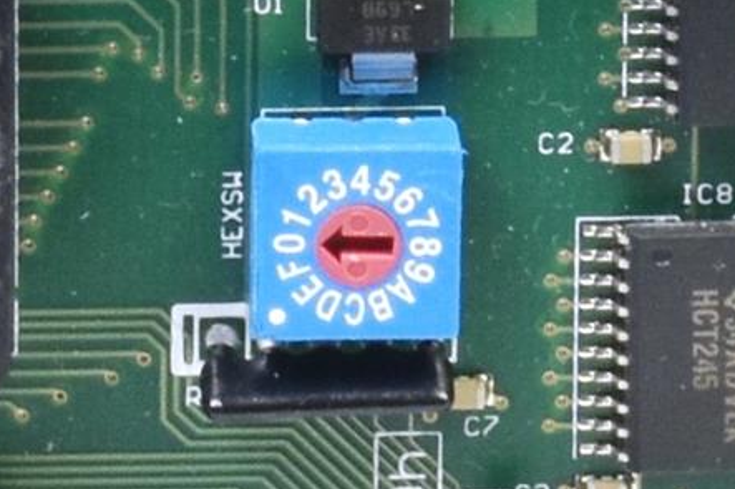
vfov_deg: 12.3
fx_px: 2279
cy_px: 245
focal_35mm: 112
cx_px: 348
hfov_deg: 18.3
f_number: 13
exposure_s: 1/200
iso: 200
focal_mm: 55
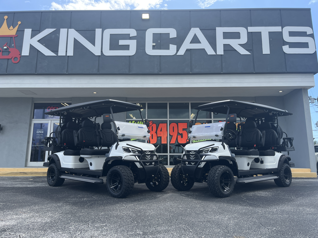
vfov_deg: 53.1
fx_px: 239
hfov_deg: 67.3
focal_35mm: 26
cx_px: 159
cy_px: 119
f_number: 1.6
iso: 50
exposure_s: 1/1422
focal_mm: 5.1
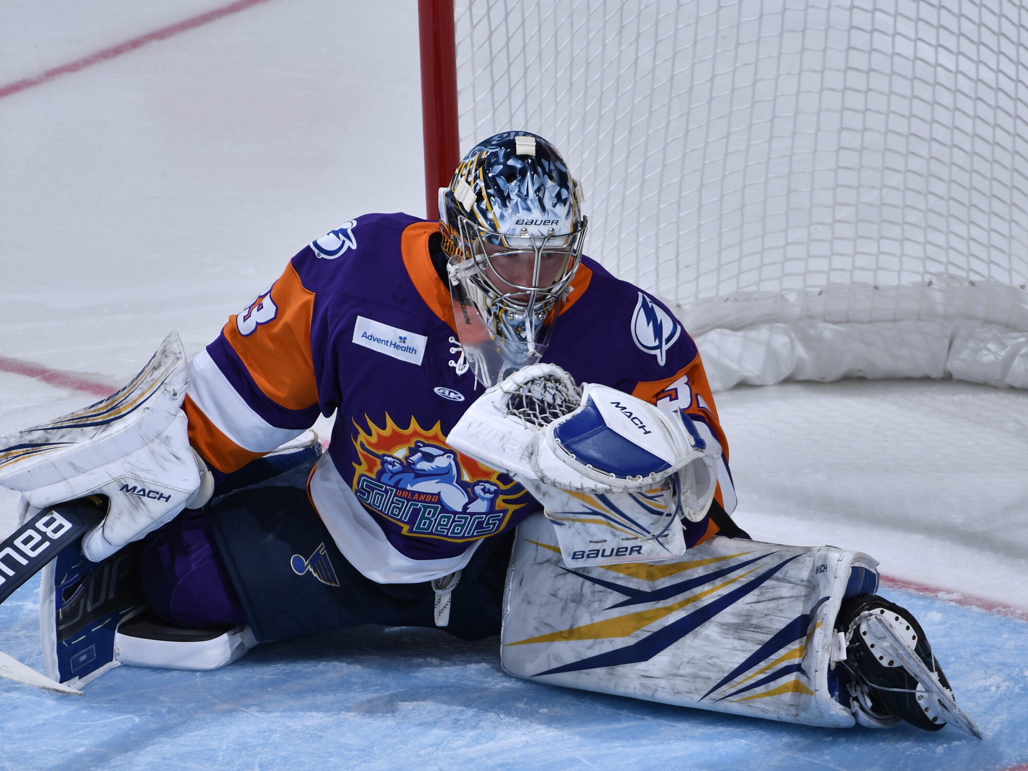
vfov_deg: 1.6
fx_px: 27496
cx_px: 477
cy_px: 412
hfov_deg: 2.1
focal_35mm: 926
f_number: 6.3
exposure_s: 1/160
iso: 100
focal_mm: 500
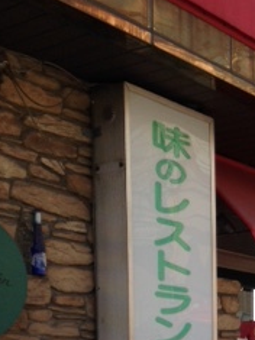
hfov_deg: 15.5
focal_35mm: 90
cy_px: 394
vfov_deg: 20.5
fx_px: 885
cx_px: 343
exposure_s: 1/511
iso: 50
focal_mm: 4.12
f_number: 2.4
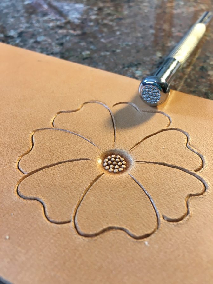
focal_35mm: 29
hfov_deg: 48.2
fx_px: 238
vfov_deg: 61.7
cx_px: 106
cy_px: 142
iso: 50
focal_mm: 4.15
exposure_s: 1/30
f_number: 2.2
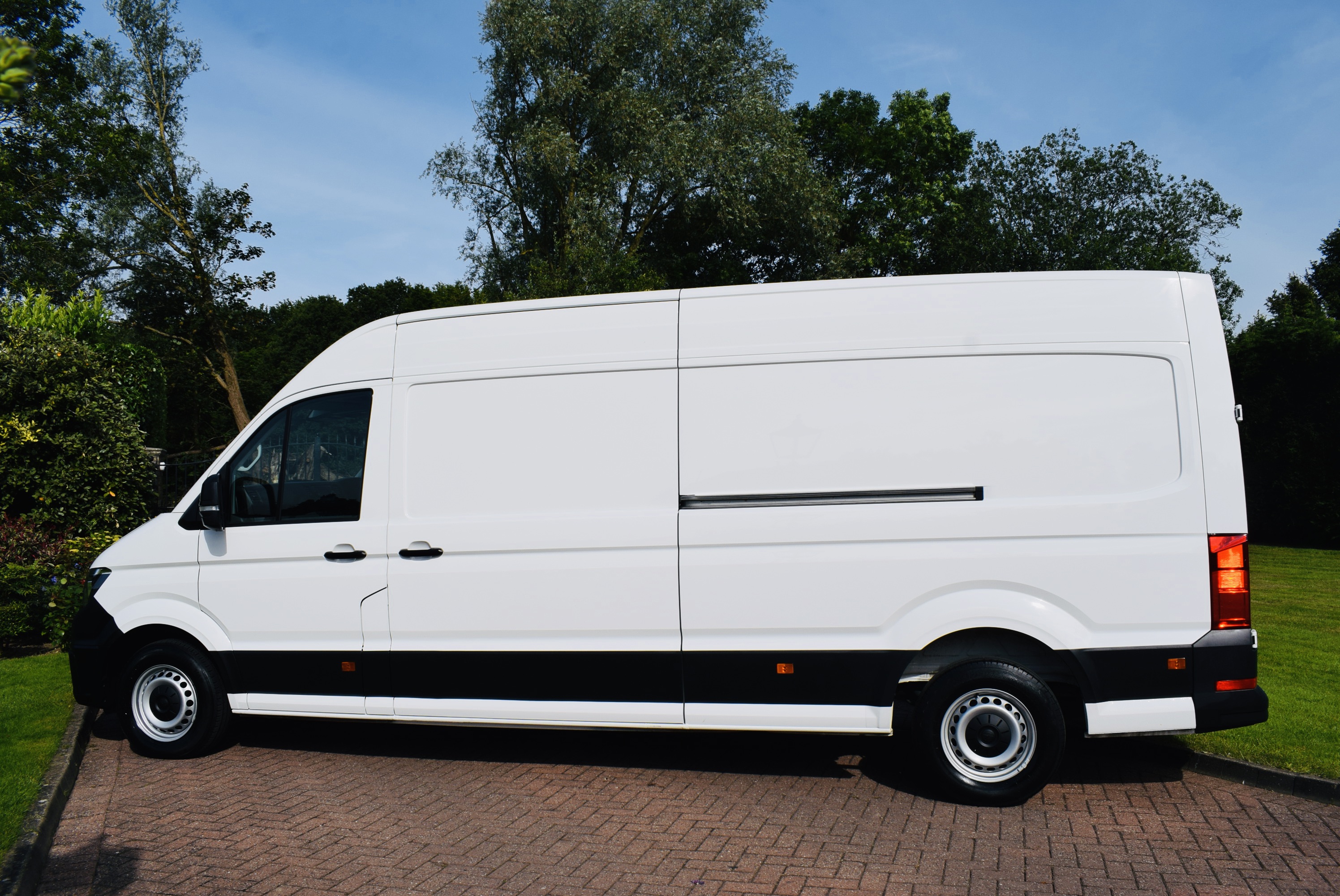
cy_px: 448
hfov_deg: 61.9
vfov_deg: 43.7
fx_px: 1117
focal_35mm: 30
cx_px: 670
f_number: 11
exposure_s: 1/500
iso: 200
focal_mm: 20
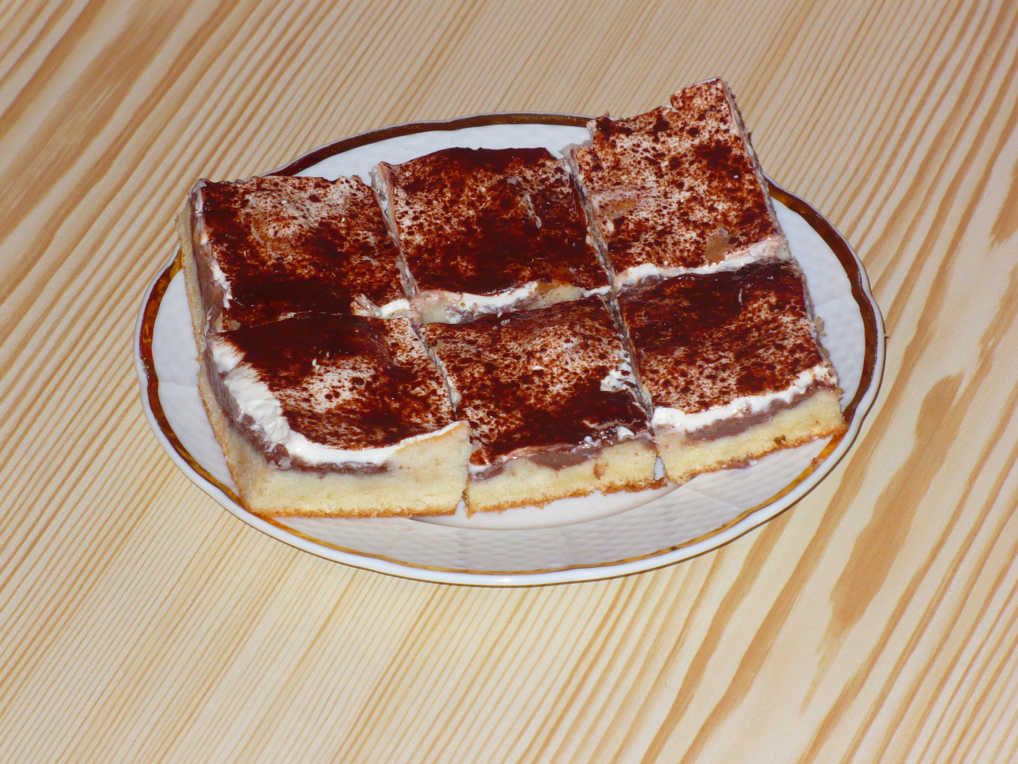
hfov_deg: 9.8
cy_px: 382
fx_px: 5911
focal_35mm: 201
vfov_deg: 7.4
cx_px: 509
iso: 160
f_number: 4.4
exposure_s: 1/30
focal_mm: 33.1
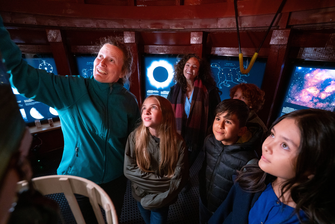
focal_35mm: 16
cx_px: 168
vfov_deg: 73.8
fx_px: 149
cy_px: 112
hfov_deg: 96.7
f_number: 4
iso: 5000
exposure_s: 1/125
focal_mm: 16
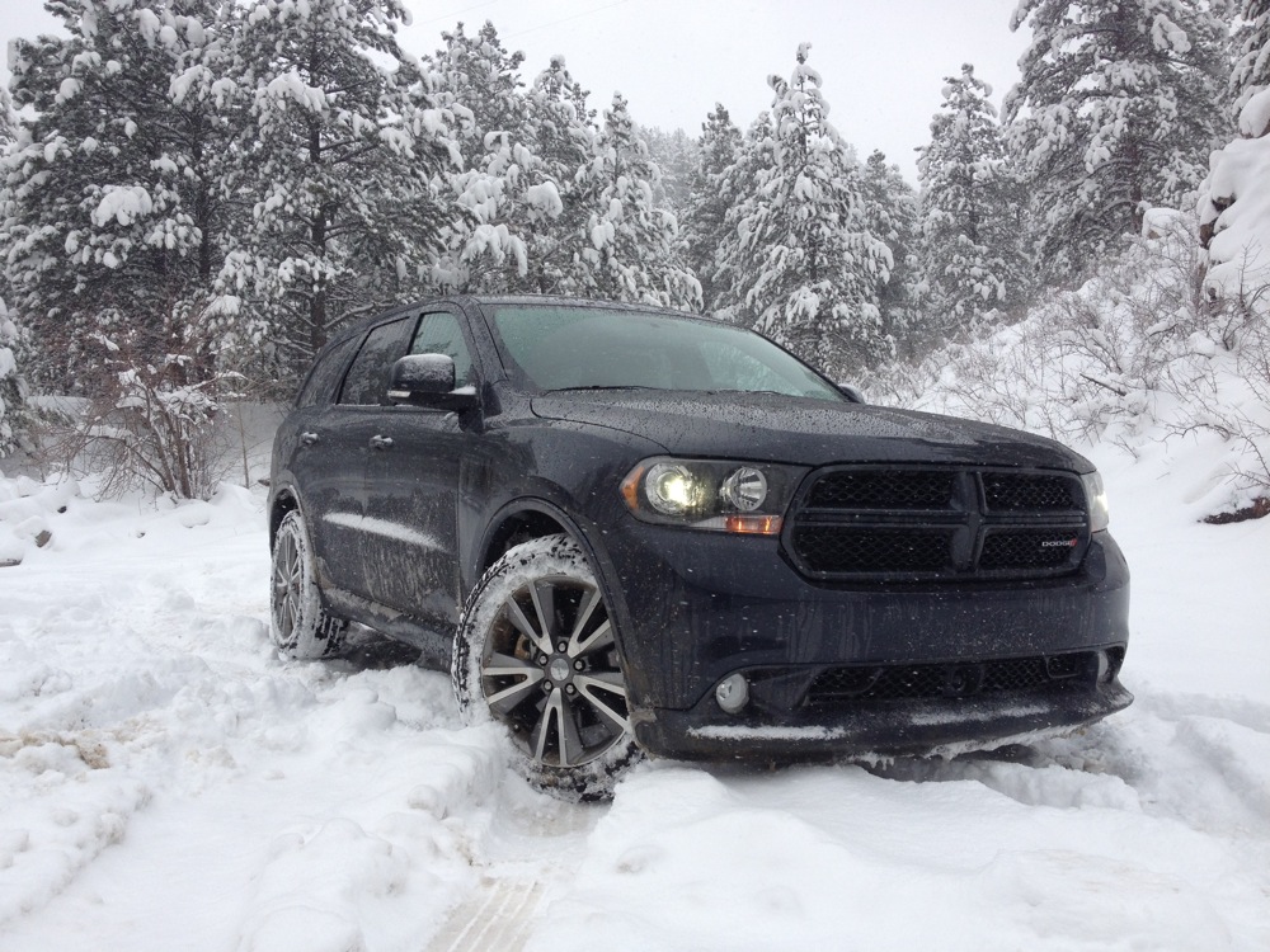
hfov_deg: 52.6
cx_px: 635
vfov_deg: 40.7
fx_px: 1284
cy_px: 476
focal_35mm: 35
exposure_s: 1/905
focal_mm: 4.28
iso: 50
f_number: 2.4
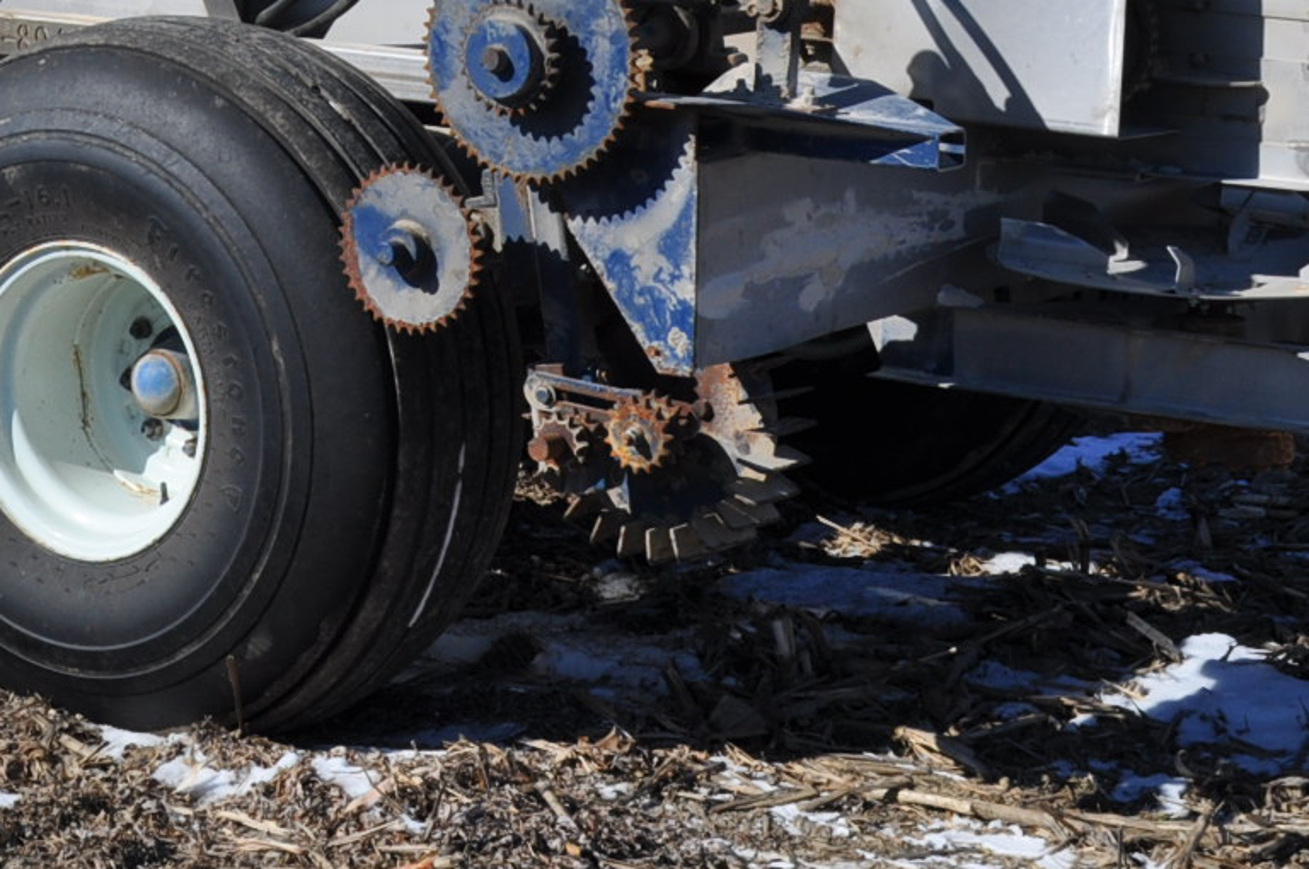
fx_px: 4408
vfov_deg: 11.0
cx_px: 136
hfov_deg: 16.7
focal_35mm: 121
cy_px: -191
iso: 200
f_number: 10
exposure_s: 1/400
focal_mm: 29
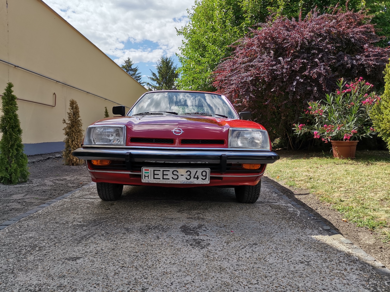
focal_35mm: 26
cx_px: 195
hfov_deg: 67.3
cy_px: 146
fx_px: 293
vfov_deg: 53.1
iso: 50
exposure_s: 1/1372
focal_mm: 4.75
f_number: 1.8
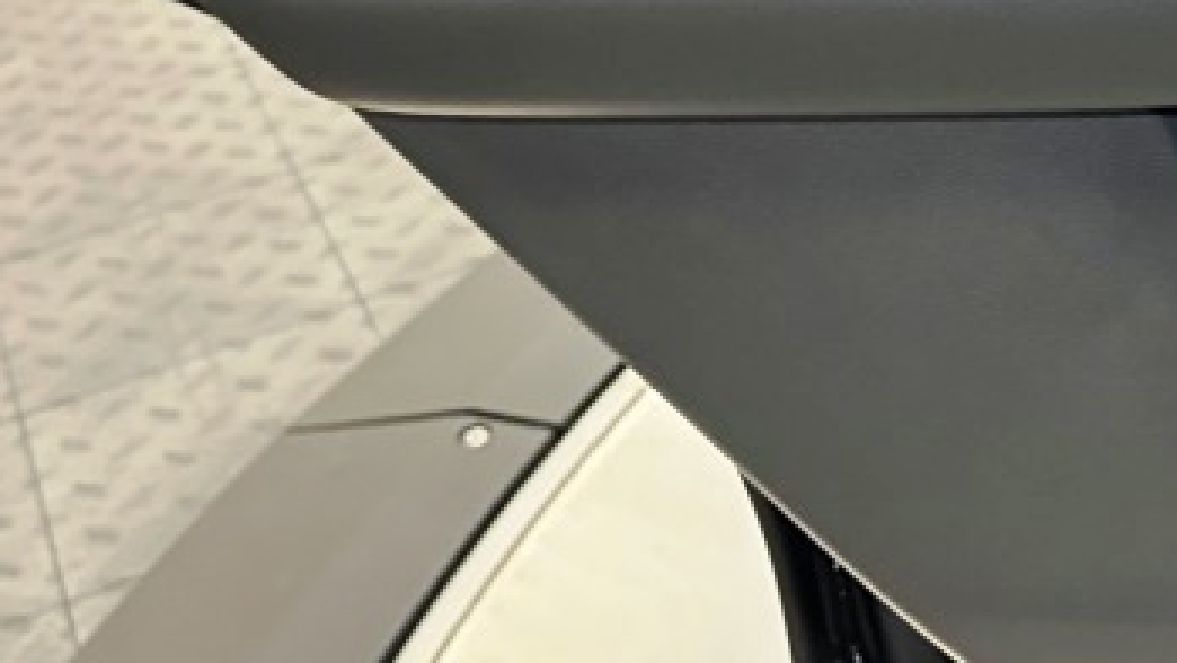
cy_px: -41
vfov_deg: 15.3
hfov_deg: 26.1
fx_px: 2404
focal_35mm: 77
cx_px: 1163
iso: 640
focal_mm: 6.86
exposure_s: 1/40
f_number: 1.78
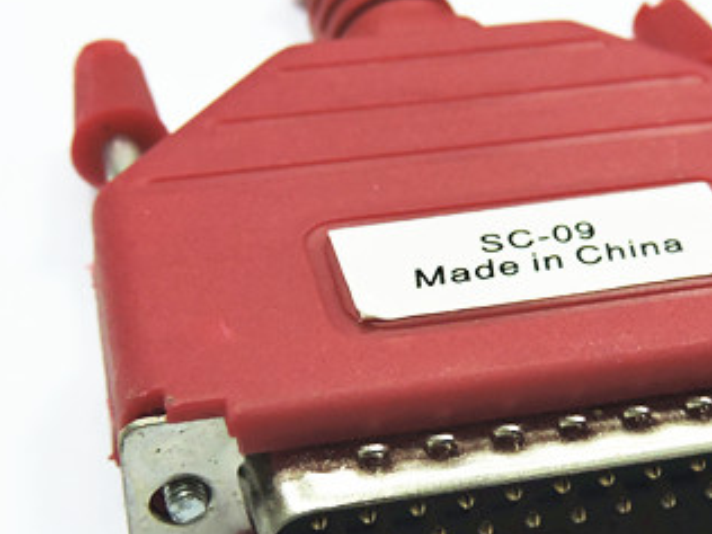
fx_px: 1563
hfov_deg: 25.6
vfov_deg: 19.3
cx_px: 421
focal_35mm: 76
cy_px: 336
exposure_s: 1/30
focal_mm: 5.4
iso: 250
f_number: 3.1
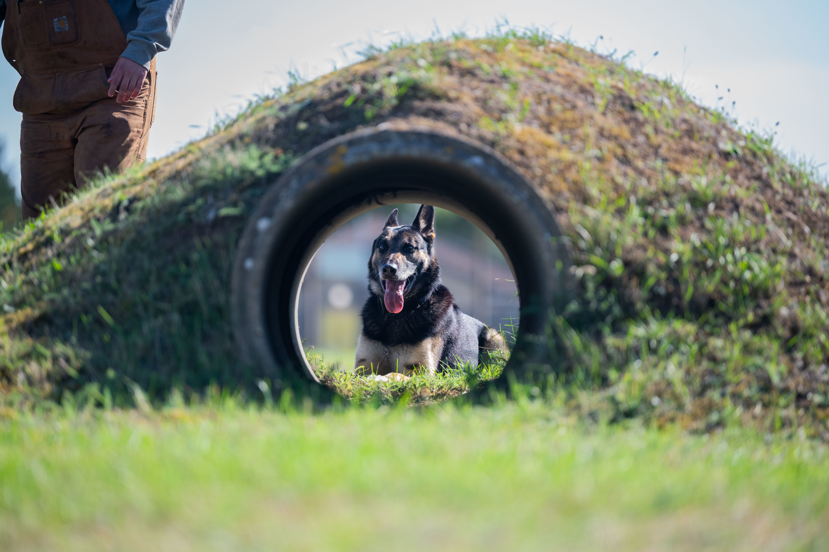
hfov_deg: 10.3
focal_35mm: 200
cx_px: 414
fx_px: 4602
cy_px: 276
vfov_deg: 6.9
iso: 1600
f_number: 2.8
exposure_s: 1/8000
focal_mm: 200
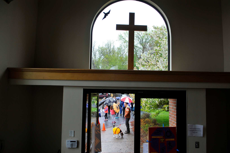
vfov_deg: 47.9
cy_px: 76
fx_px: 172
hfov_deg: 67.4
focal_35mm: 27
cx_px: 115
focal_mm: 27
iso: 500
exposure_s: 1/500
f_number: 4
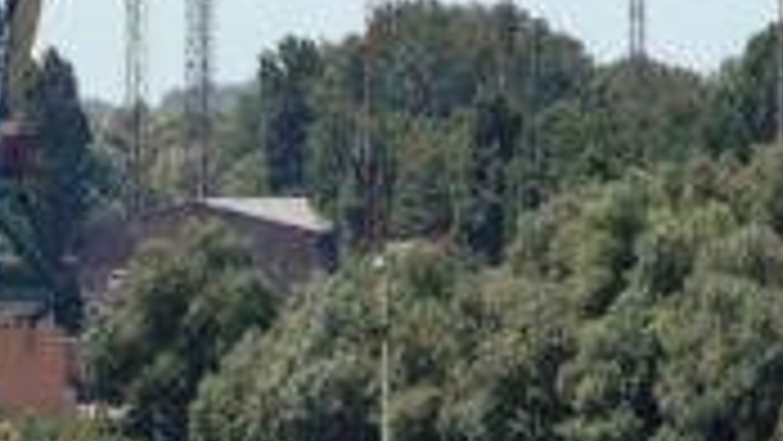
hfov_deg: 1.8
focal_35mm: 1199
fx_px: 24901
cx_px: 68
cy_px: 369
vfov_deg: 1.0
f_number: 10
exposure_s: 1/1600
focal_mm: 190
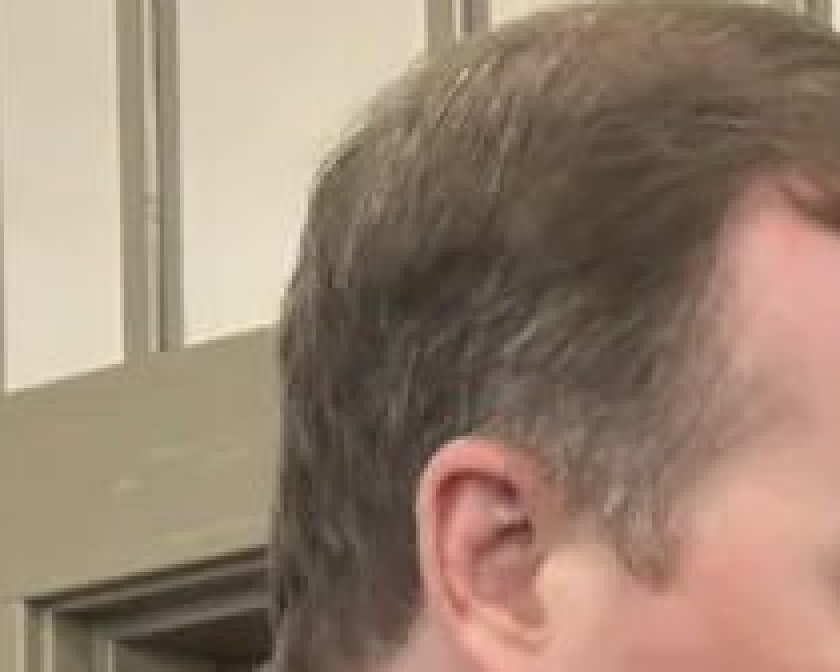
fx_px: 5668
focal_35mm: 228
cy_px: 1472
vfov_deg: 6.5
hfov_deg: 8.2
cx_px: 1400
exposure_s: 1/60
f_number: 1.78
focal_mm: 6.86
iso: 160
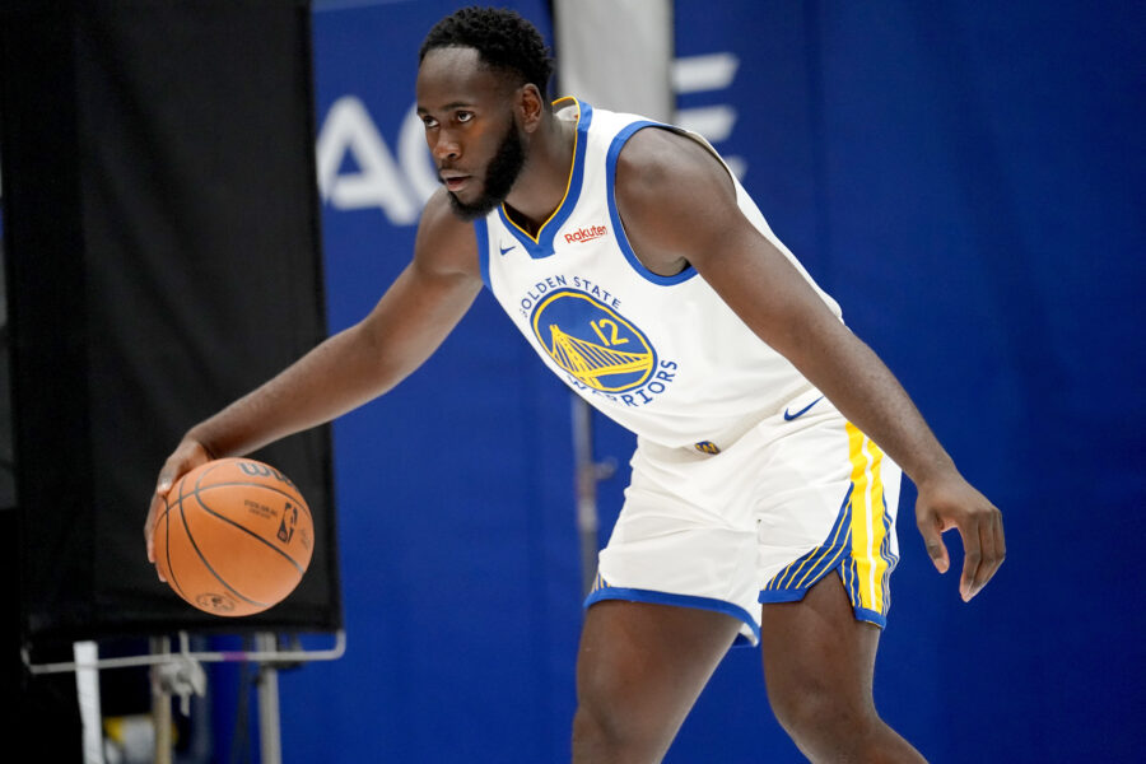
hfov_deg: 12.3
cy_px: 382
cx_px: 573
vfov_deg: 8.2
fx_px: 5316
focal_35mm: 167
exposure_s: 1/800
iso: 5000
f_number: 2.8
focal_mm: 167
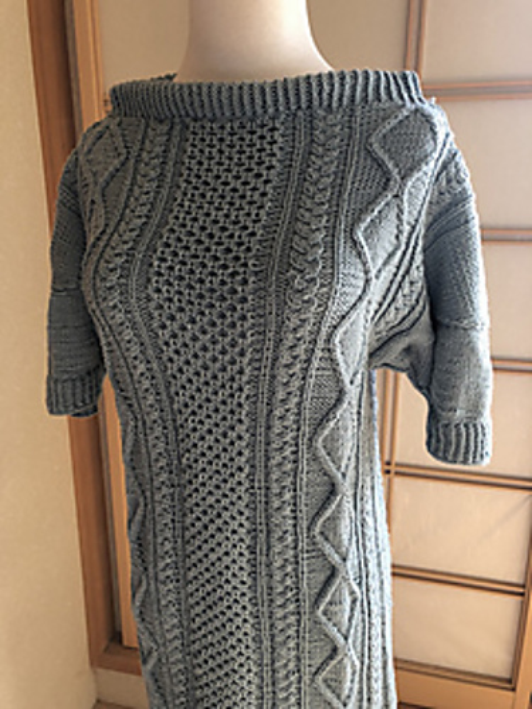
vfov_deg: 63.4
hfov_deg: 49.7
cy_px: 354
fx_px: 574
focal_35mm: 28
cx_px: 266
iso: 32
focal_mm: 3.99
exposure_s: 1/30
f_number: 1.8
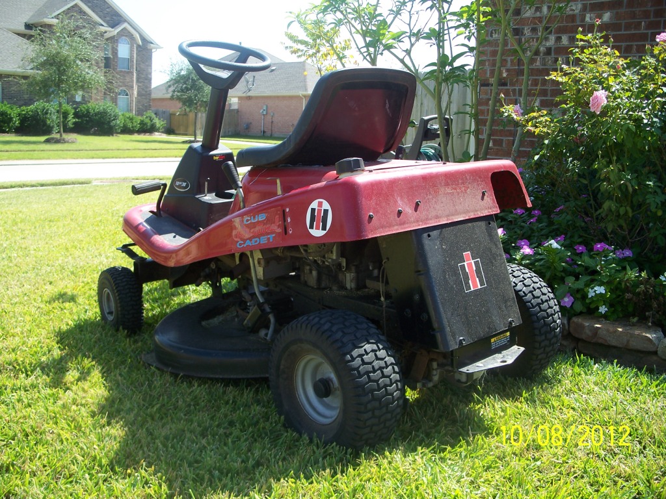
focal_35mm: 37
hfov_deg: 50.1
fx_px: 712
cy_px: 250
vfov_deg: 38.7
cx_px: 333
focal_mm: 7.8
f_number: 2.8
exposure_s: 1/320
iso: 64
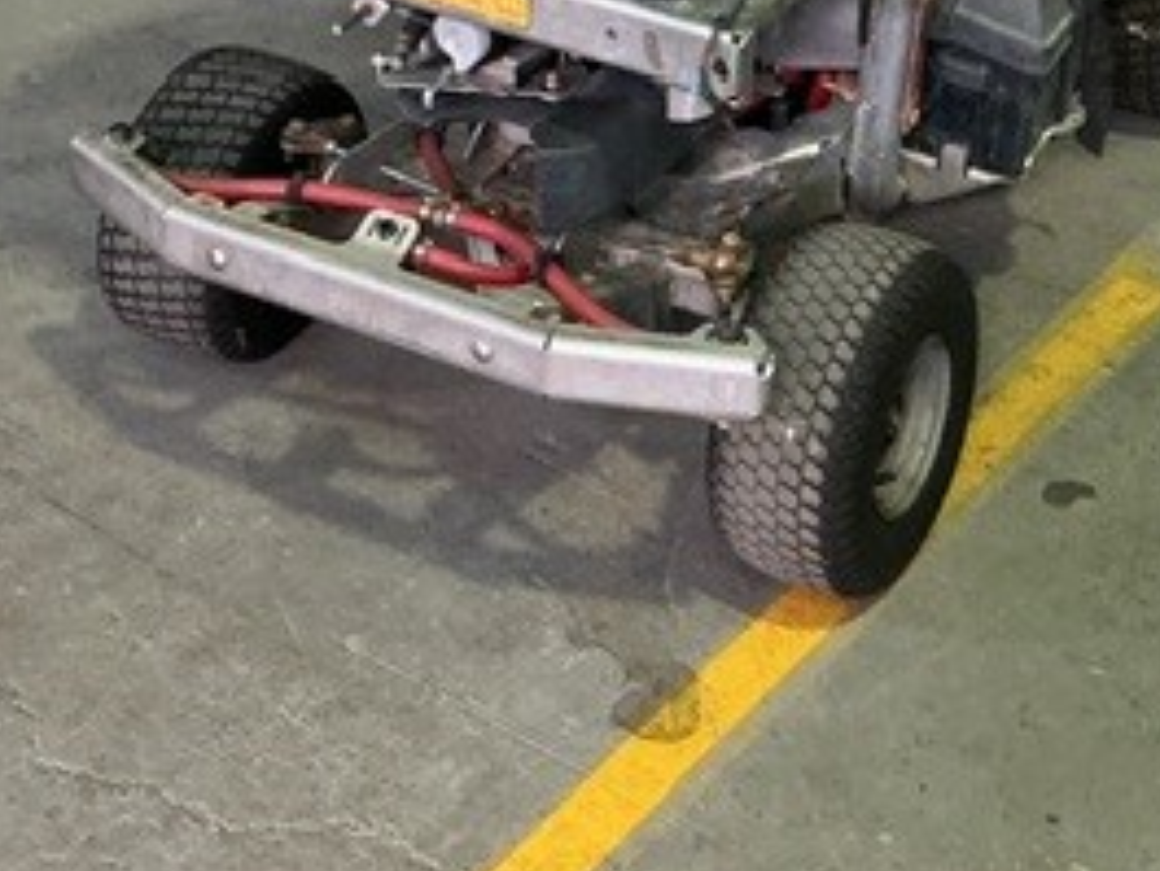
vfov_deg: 20.1
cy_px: -96
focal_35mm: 70
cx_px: 661
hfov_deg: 27.7
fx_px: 2347
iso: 160
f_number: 1.8
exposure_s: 1/50
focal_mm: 3
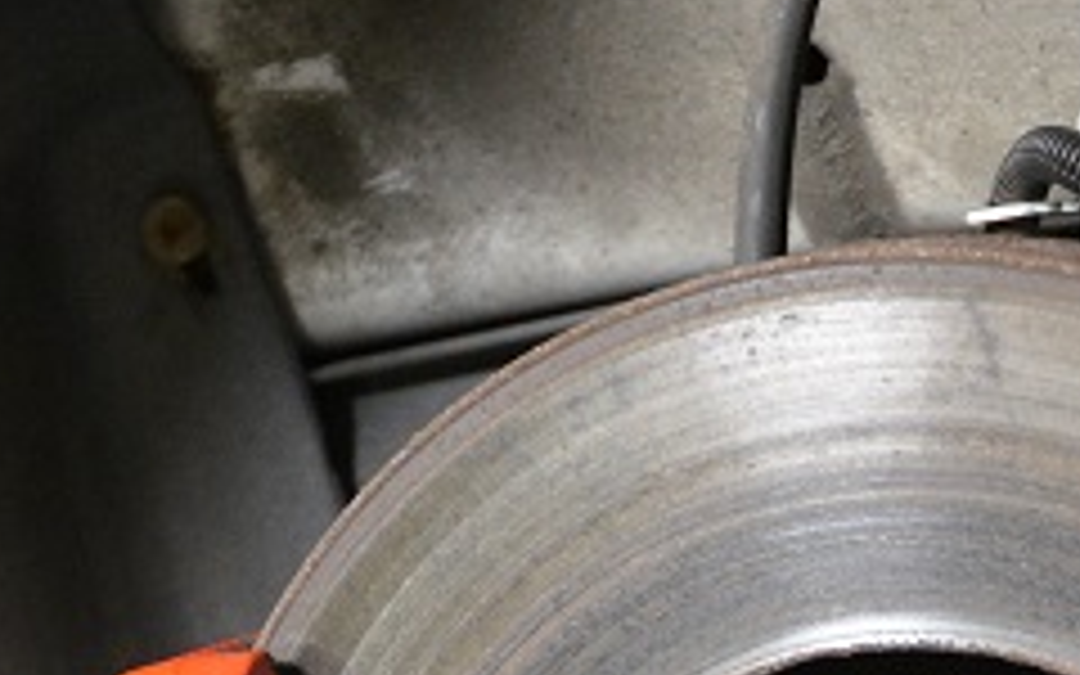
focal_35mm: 229
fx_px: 6740
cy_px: 1017
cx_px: 873
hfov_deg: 9.1
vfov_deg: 5.7
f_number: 4.2
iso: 2000
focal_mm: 40
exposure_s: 1/30
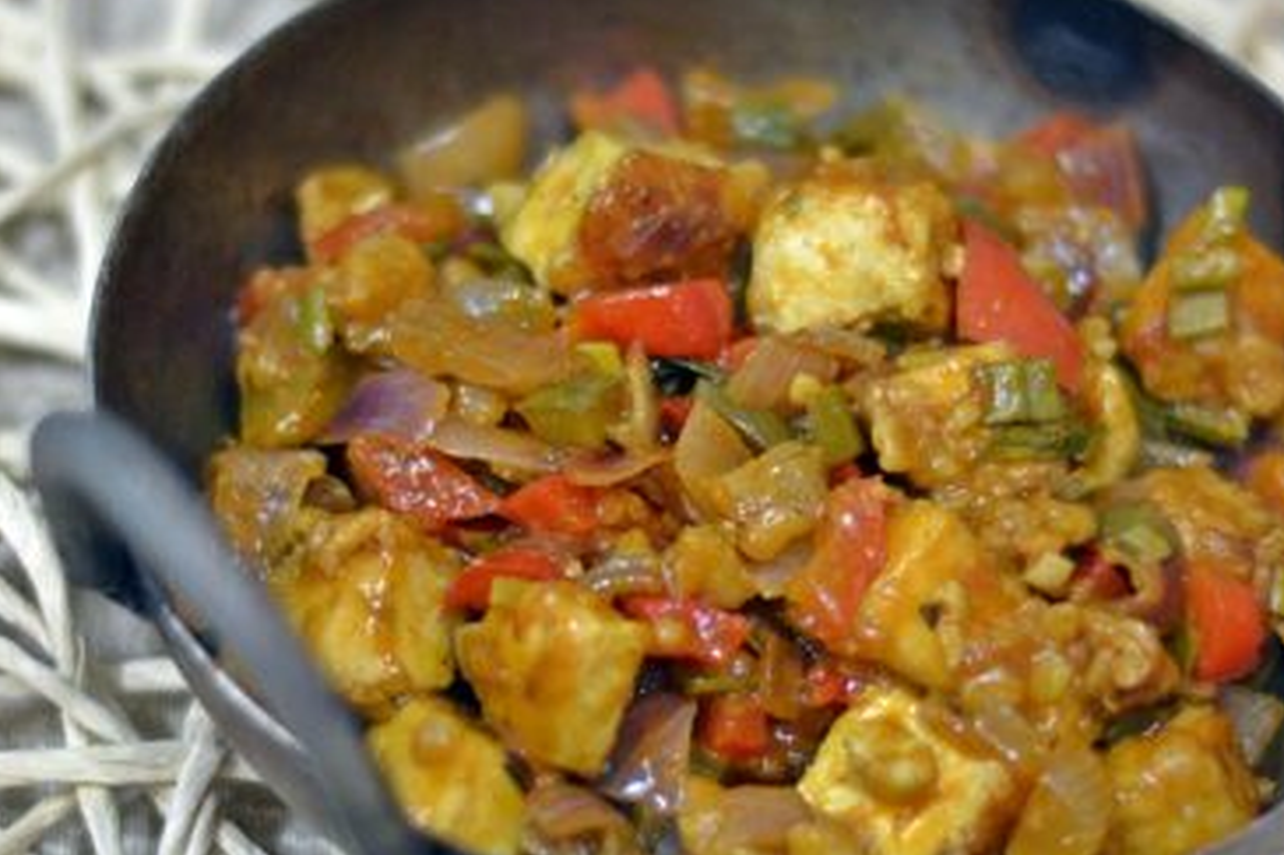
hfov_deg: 18.0
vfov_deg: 12.0
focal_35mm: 114
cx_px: 637
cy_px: 544
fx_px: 4064
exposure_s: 1/60
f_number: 1.8
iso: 1100
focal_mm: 50
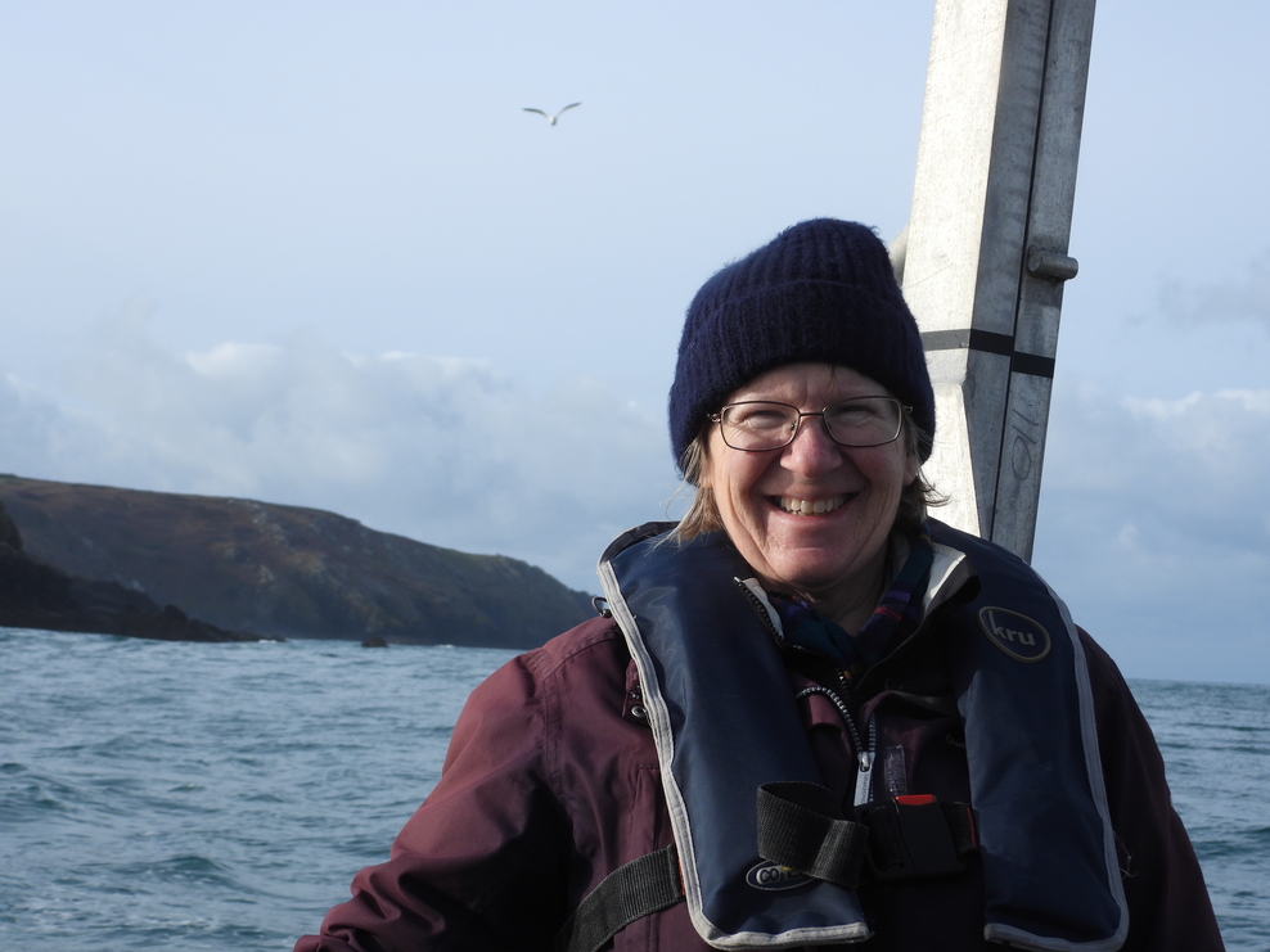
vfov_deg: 21.0
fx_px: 2568
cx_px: 635
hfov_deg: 27.8
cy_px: 476
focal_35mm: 70
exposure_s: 1/1000
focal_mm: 12.6
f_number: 3.5
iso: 100
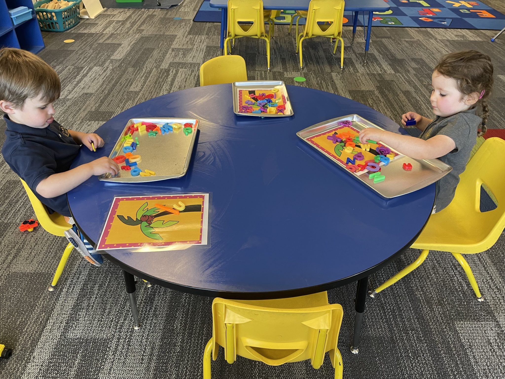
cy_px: 190
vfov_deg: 53.1
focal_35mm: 26
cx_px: 252
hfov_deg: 67.3
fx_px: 379
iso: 160
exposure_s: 1/60
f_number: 1.6
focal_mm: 4.2
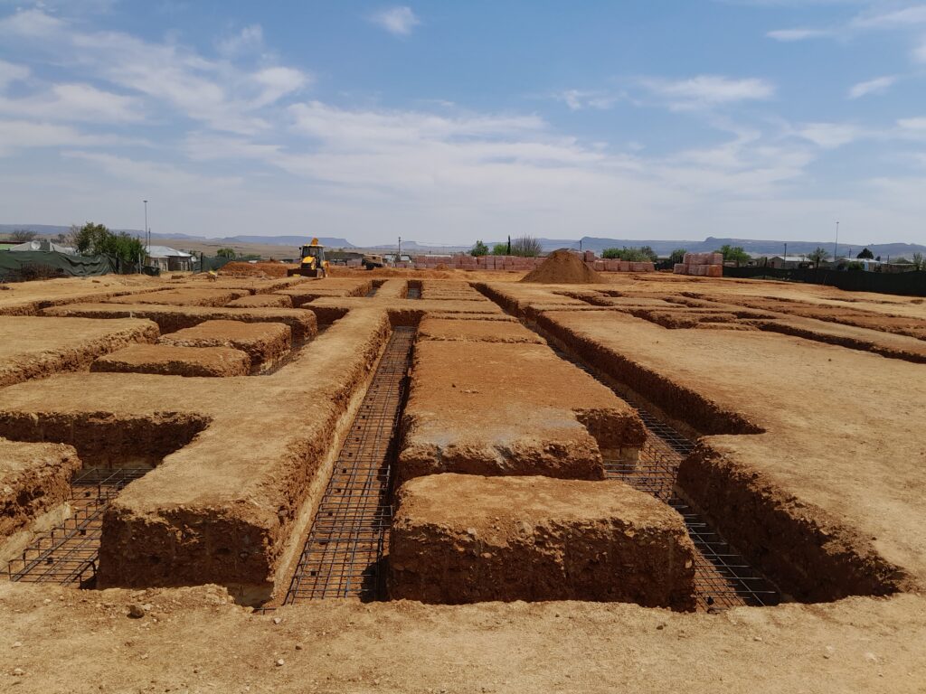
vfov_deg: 53.1
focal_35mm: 26
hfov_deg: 67.3
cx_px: 463
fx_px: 696
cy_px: 347
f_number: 1.8
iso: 40
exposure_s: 1/1008
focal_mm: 3.98
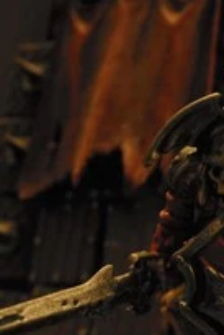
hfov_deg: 20.2
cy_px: 243
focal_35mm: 67
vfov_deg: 29.7
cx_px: 157
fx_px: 624
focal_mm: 5.93
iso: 400
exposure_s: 1/2
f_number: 3.6
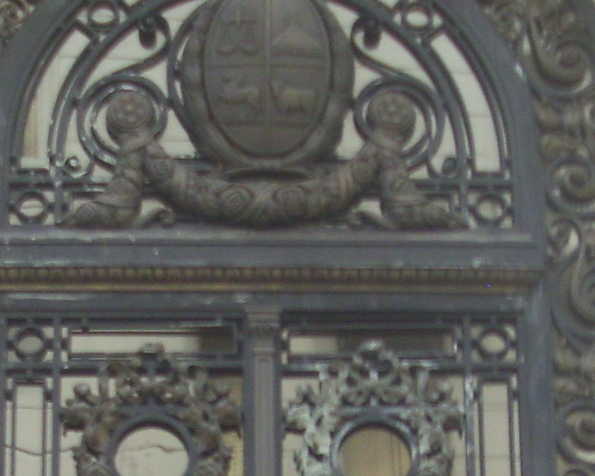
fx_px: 2413
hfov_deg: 14.1
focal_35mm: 137
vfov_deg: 11.0
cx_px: 256
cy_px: 653
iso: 80
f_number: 2.9
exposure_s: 1/100
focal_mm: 5.7
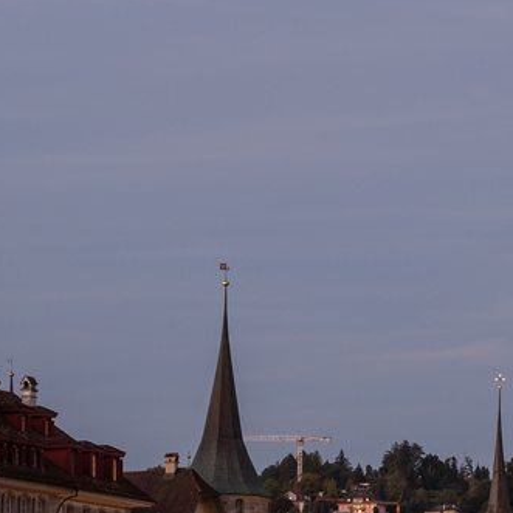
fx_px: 2867
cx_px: 952
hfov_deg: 9.7
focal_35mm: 171
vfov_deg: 10.2
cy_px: 484
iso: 80
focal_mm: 41
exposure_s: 6
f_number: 8
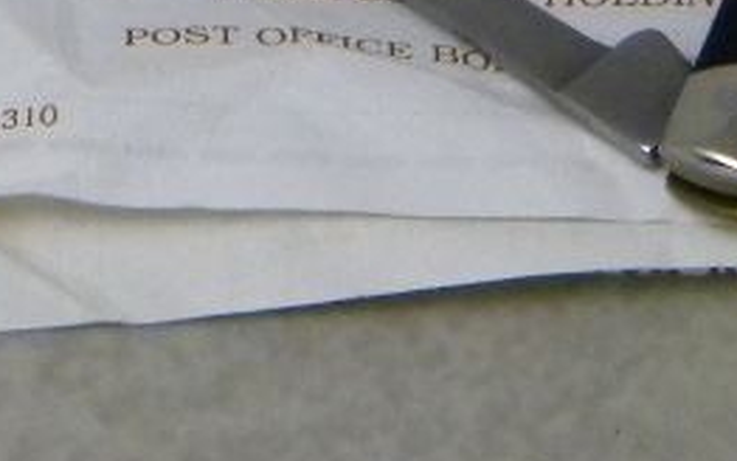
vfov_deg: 3.1
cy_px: -382
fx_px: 8540
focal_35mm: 425
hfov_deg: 4.9
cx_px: 335
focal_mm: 19
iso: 400
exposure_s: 1/54.5
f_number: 4.7
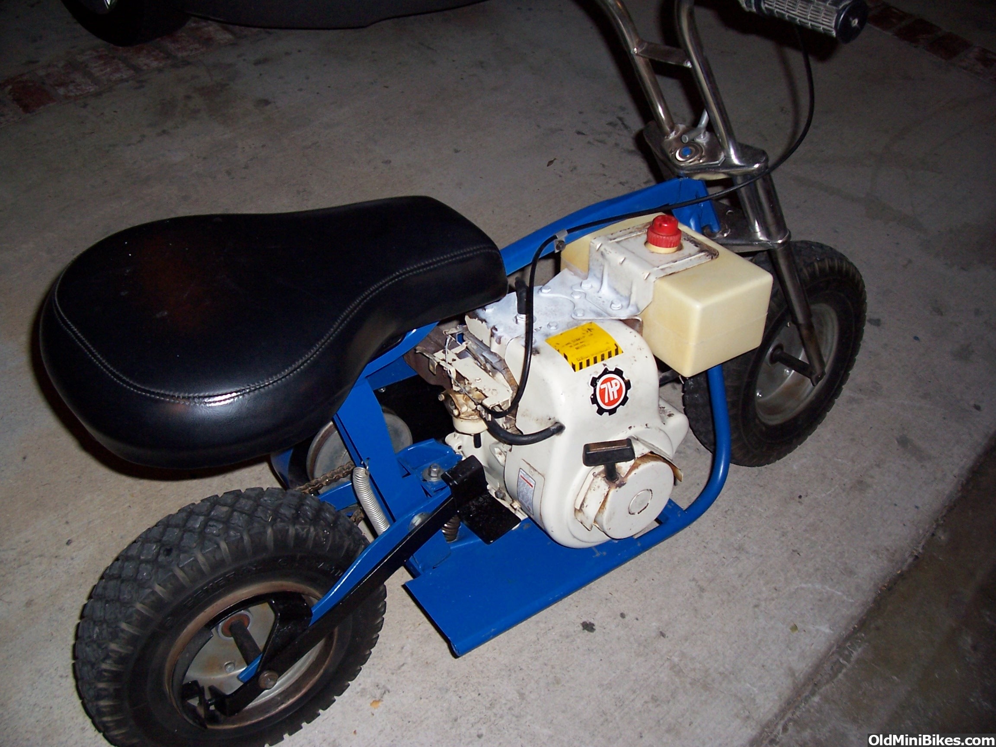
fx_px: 978
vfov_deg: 41.8
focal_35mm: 34
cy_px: 374
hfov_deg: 54.0
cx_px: 498
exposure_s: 1/60
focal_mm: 5.6
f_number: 2.7
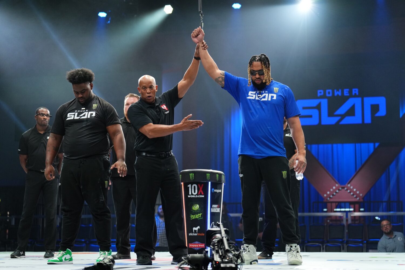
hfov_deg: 28.8
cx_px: 202
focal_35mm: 70
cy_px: 135
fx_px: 787
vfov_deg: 19.5
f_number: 2.8
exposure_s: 1/800
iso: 2000
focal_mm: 70
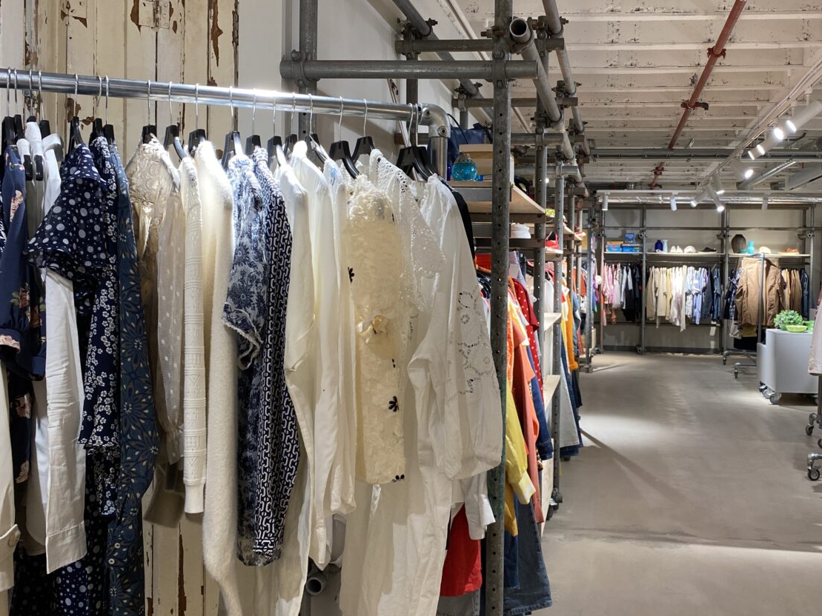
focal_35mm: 36
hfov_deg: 50.7
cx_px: 523
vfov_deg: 39.6
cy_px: 287
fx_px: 855
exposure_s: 1/100
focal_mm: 4.25
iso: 125
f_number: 1.8
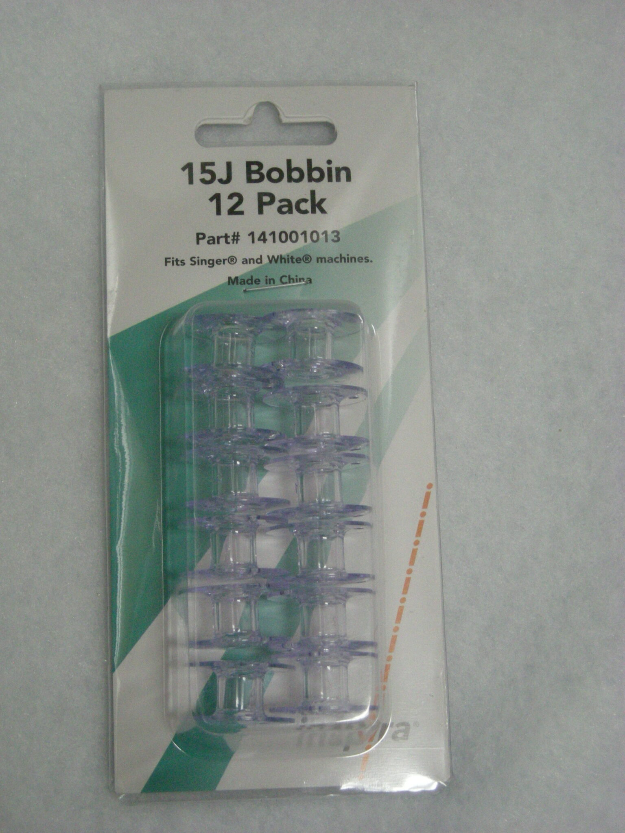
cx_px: 312
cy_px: 416
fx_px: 1830
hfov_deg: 19.4
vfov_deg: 25.7
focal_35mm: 76
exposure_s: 1/60
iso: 348
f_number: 3.9
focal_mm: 12.3
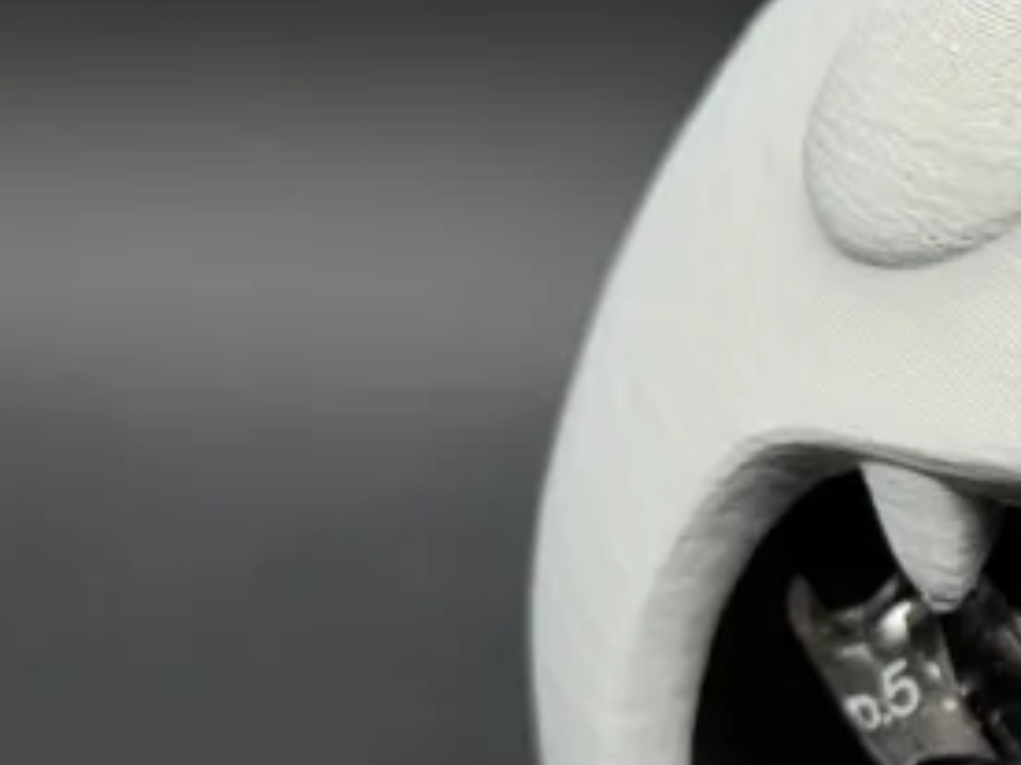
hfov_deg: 10.7
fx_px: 5132
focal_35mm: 174
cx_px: 1746
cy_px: 540
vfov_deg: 8.5
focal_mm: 6.76
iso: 64
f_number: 1.78
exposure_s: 1/281
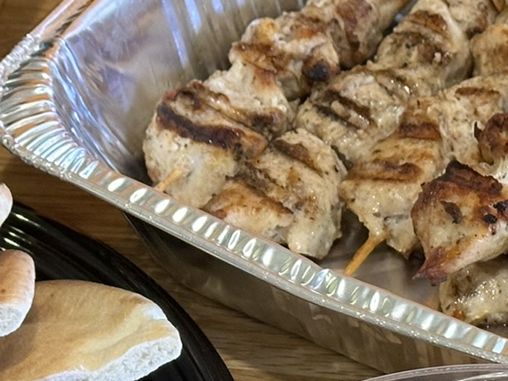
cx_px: 241
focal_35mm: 172
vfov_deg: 8.6
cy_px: 308
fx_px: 2524
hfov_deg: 11.5
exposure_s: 1/60
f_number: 1.78
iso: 200
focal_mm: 6.86
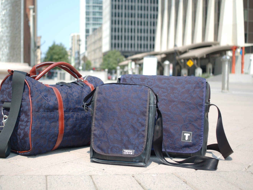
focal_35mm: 46
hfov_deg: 41.2
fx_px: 336
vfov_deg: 31.5
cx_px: 114
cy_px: 95
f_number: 2.8
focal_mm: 28
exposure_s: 1/1250
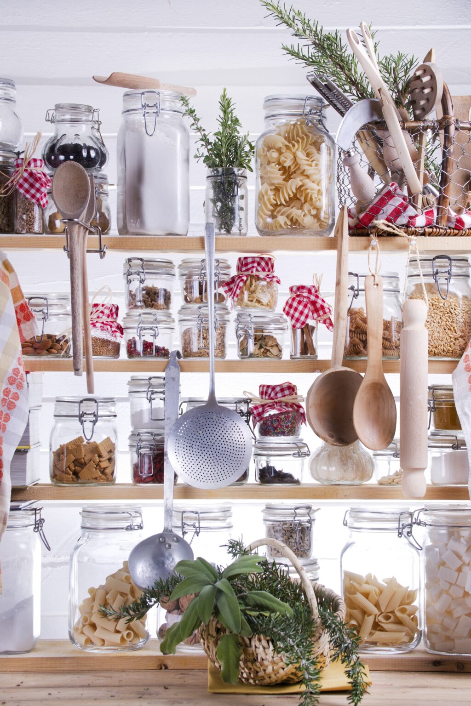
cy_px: 353
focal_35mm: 75
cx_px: 236
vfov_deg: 27.0
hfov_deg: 18.2
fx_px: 1472
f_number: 11
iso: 100
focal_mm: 75
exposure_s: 1/125
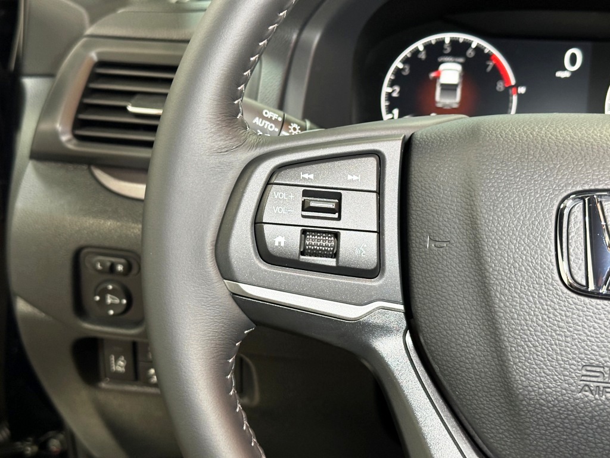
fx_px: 846
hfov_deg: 39.7
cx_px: 305
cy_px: 229
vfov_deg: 30.3
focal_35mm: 48
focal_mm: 6.86
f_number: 1.78
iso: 400
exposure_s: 1/30
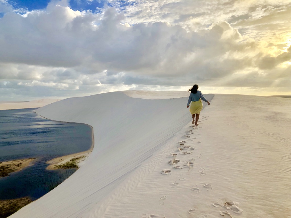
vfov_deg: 49.7
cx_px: 146
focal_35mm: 28
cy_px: 109
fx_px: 235
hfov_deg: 63.4
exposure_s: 1/1600
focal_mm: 4
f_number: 1.8
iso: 20
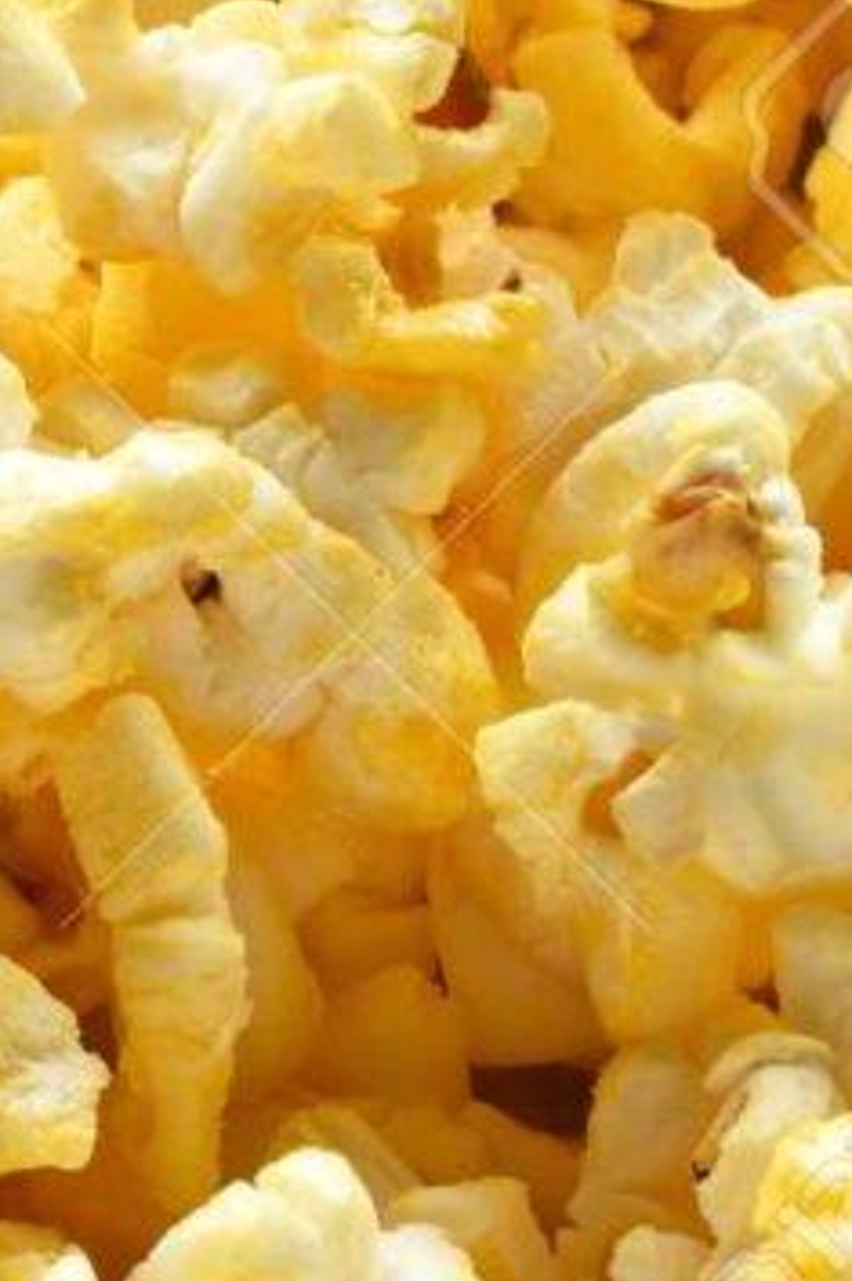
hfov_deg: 7.6
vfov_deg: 11.8
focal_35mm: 174
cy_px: 1063
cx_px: -703
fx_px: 6183
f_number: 18
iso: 125
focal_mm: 40
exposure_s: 1/5
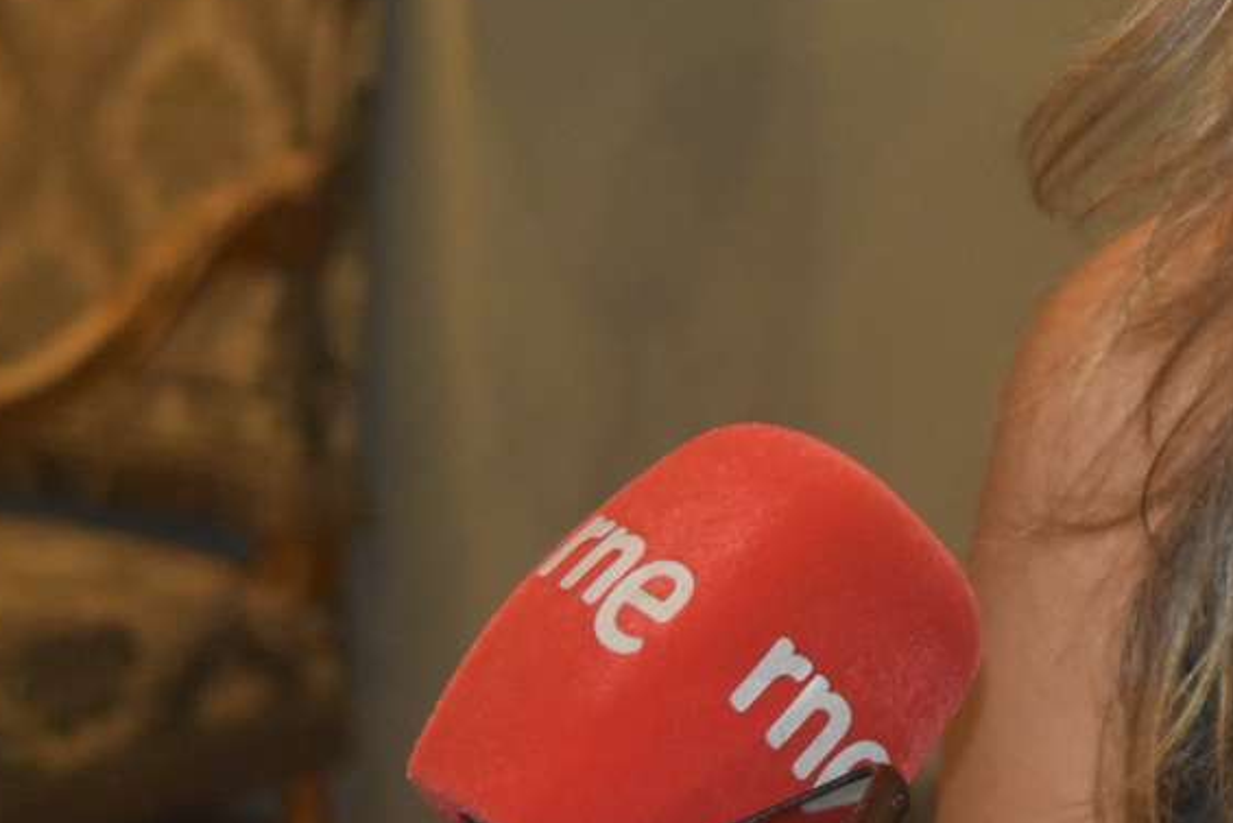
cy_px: -7
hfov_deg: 10.5
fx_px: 6626
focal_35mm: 193
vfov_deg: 7.1
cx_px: 1351
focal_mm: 45
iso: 2200
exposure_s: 1/60
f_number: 5
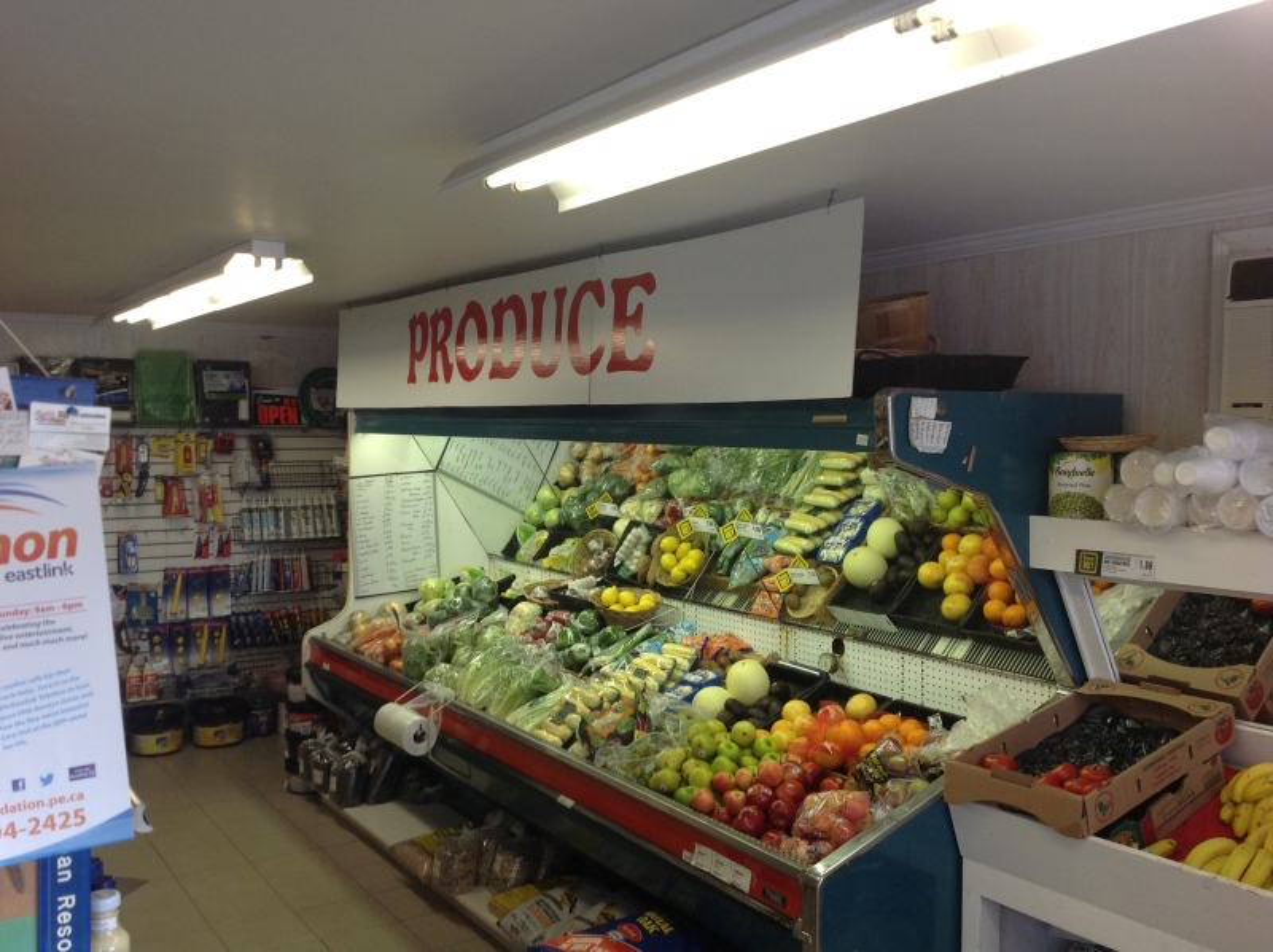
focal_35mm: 35
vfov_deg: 40.6
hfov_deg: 52.7
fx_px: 1286
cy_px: 476
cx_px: 636
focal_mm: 4.28
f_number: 2.4
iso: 100
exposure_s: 1/120
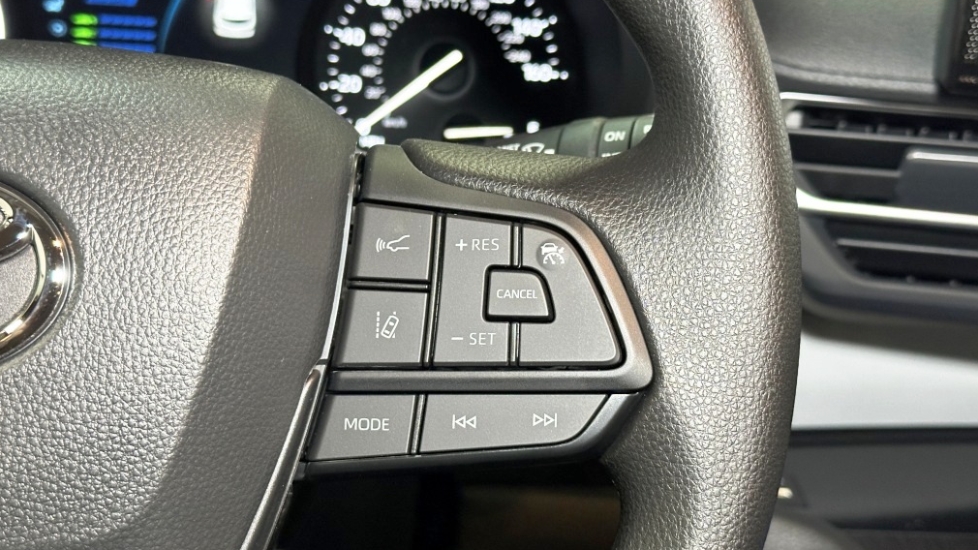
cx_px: 489
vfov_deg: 22.6
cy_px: 265
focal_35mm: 53
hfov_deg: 39.2
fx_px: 1374
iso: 400
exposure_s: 1/40
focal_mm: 6.86
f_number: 1.78
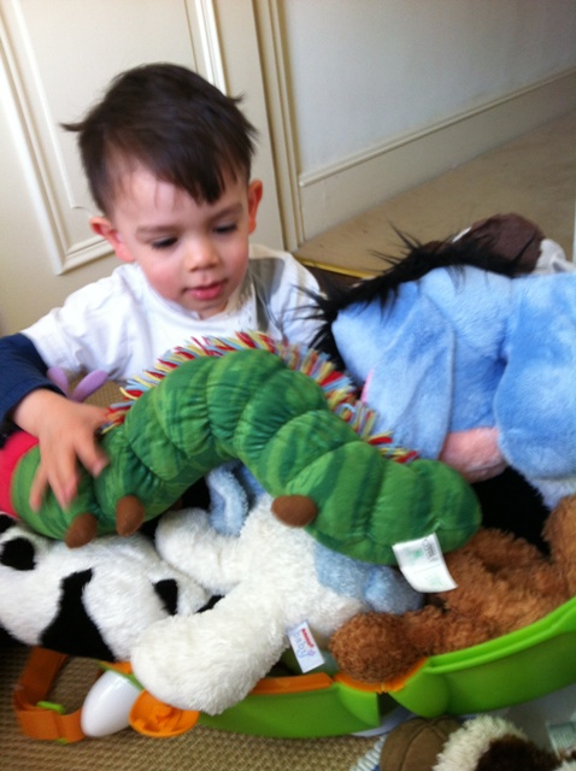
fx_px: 779
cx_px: 288
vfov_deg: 52.7
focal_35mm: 35
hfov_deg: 40.6
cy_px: 386
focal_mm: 3.85
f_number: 2.8
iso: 80
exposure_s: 1/20
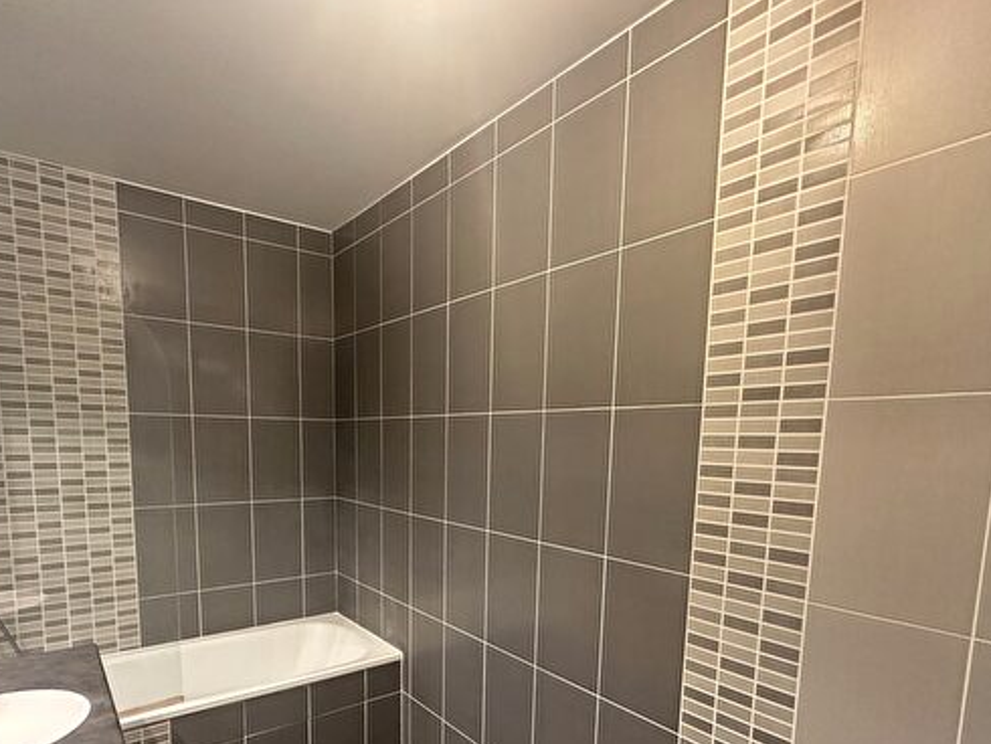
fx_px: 573
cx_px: 451
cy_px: 510
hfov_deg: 81.5
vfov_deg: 63.9
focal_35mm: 20
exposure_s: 1/50
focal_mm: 2.22
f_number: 2.2
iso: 800
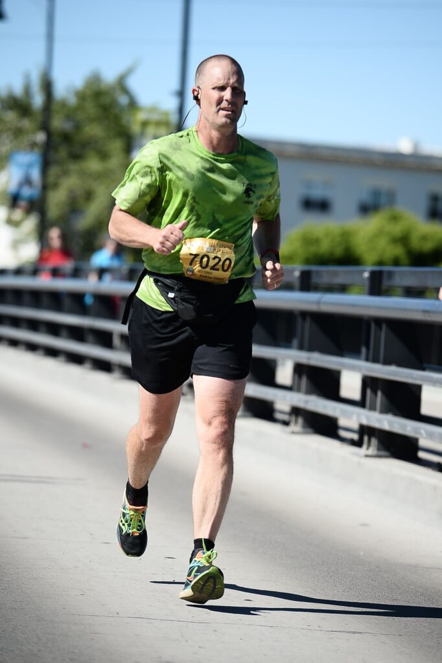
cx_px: 221
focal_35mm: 200
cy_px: 332
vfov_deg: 10.3
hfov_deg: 6.9
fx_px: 3686
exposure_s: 1/1600
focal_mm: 200
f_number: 4
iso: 200
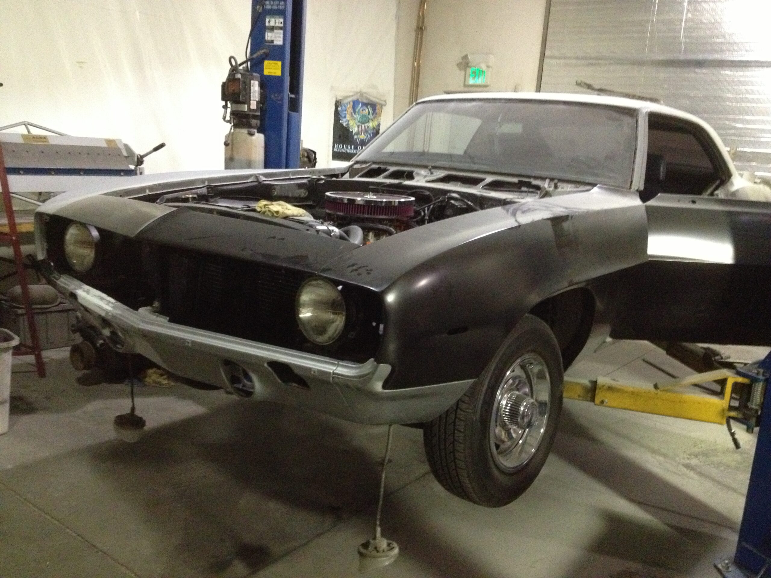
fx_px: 780
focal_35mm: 35
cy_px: 289
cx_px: 386
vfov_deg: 40.7
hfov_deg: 52.6
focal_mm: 4.28
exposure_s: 1/15
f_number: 2.4
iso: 800
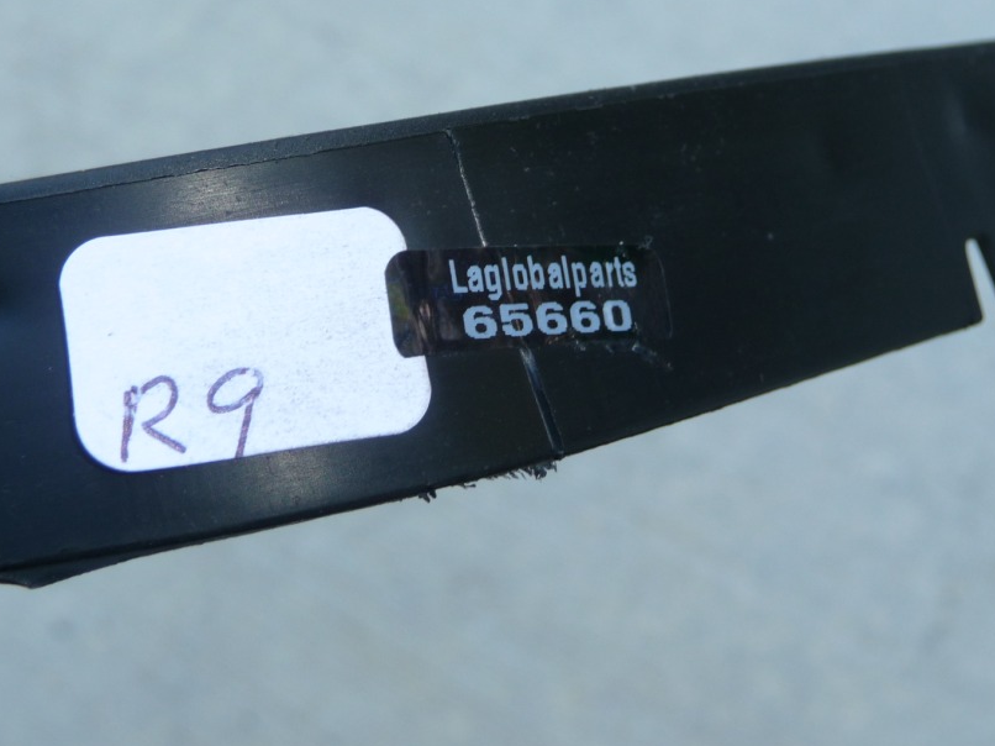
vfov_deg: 24.0
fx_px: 1753
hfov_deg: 31.5
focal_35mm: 61
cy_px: 347
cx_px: 369
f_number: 4.2
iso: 100
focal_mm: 8
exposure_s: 1/50
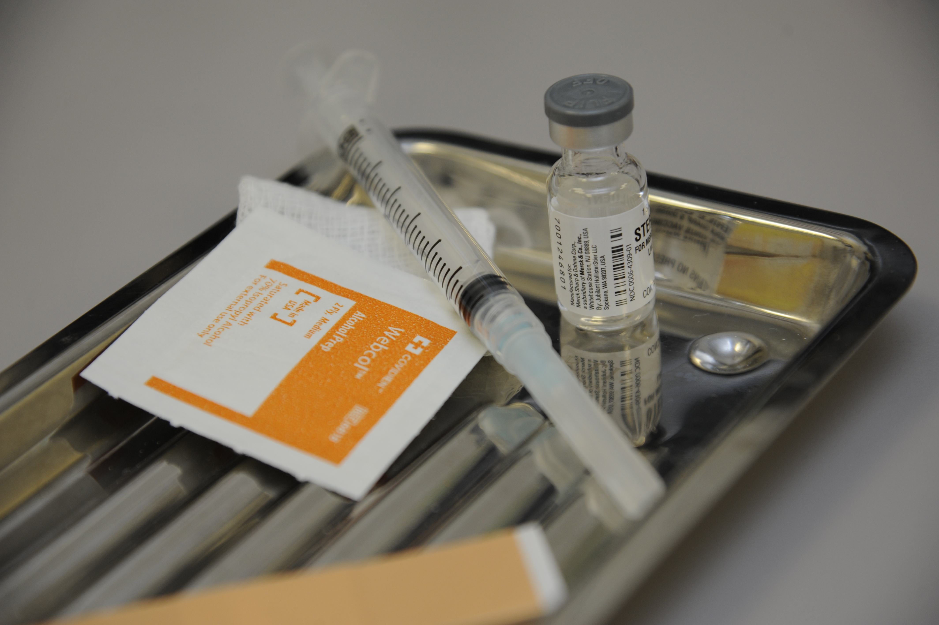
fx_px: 3128
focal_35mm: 120
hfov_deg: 17.1
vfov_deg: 11.4
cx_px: 470
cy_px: 312
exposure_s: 1/100
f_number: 4.5
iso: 640
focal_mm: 120
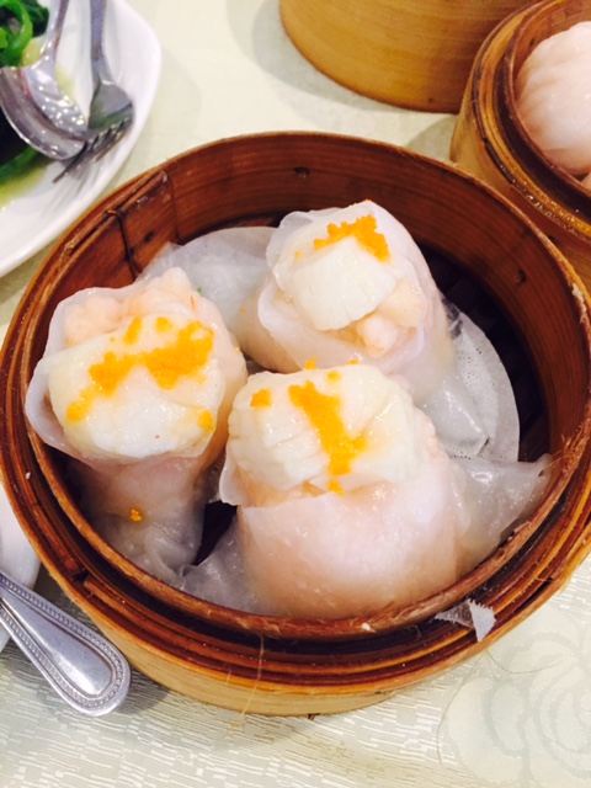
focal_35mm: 29
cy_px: 394
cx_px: 296
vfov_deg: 61.7
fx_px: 660
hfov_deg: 48.2
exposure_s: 1/30
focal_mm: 4.15
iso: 250
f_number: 2.2
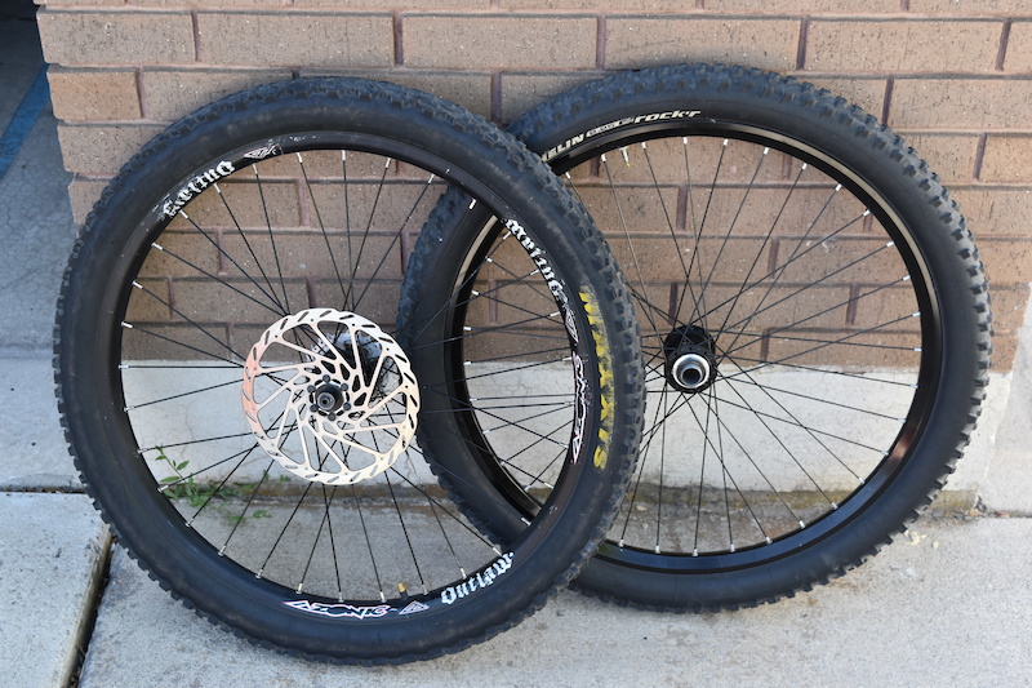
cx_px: 516
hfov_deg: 37.9
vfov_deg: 25.7
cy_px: 344
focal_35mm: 52
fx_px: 1505
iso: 400
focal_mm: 35
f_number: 6.3
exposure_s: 1/160
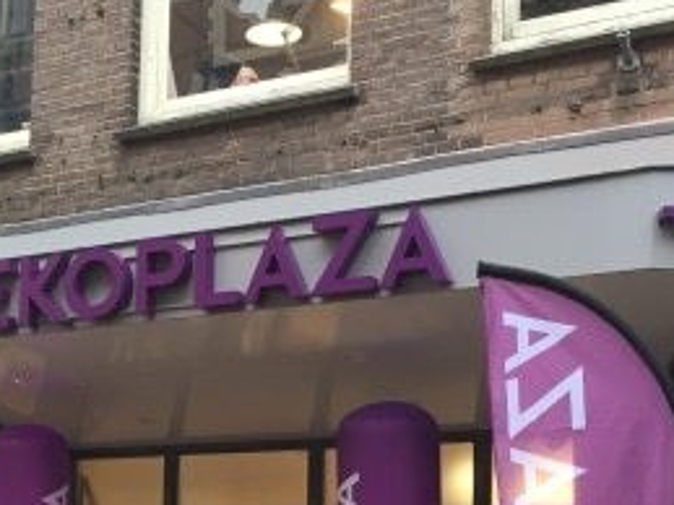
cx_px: 49
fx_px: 1460
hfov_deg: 25.1
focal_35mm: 75
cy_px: 475
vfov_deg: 19.2
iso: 40
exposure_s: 1/33
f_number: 2.2
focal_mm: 4.15
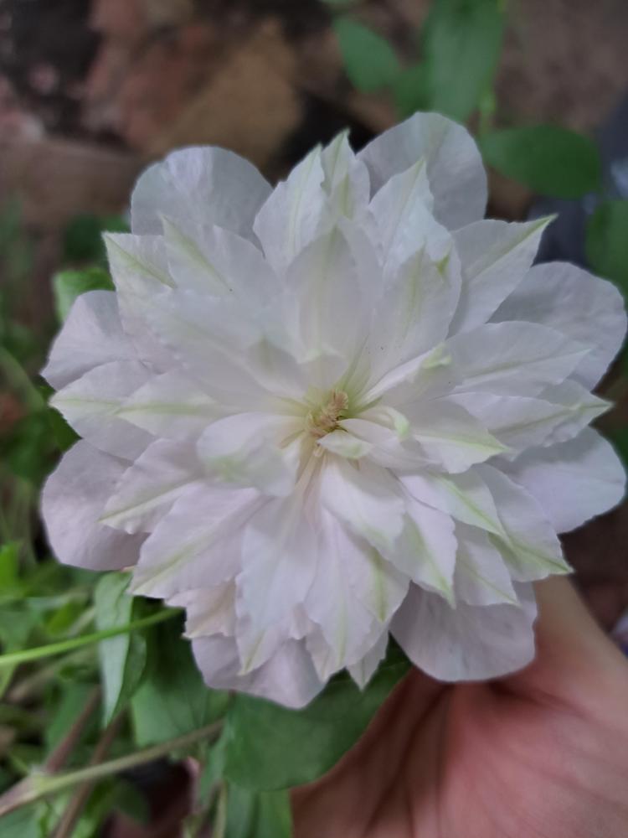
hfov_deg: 56.8
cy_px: 419
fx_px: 581
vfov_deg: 71.6
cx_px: 314
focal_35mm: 24
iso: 100
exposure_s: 1/50
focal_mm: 5.23
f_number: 1.8
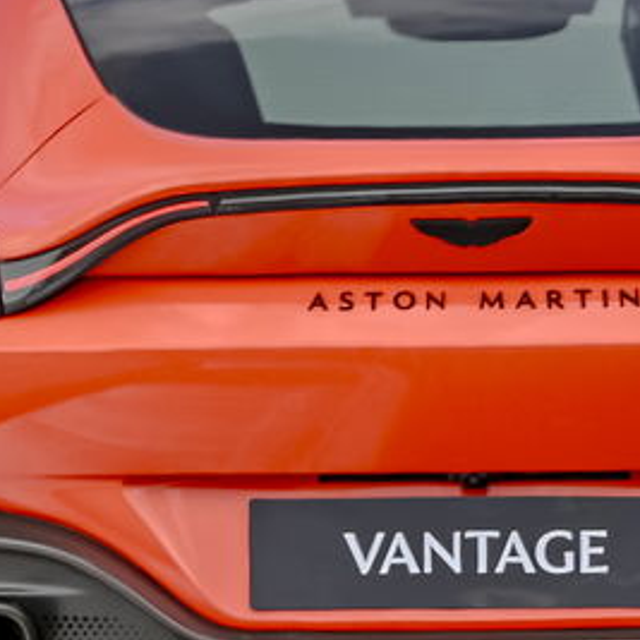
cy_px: 327
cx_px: 832
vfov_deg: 1.2
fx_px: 29452
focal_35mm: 1408
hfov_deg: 1.2
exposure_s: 1/250
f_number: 3.5
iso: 100
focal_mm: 185
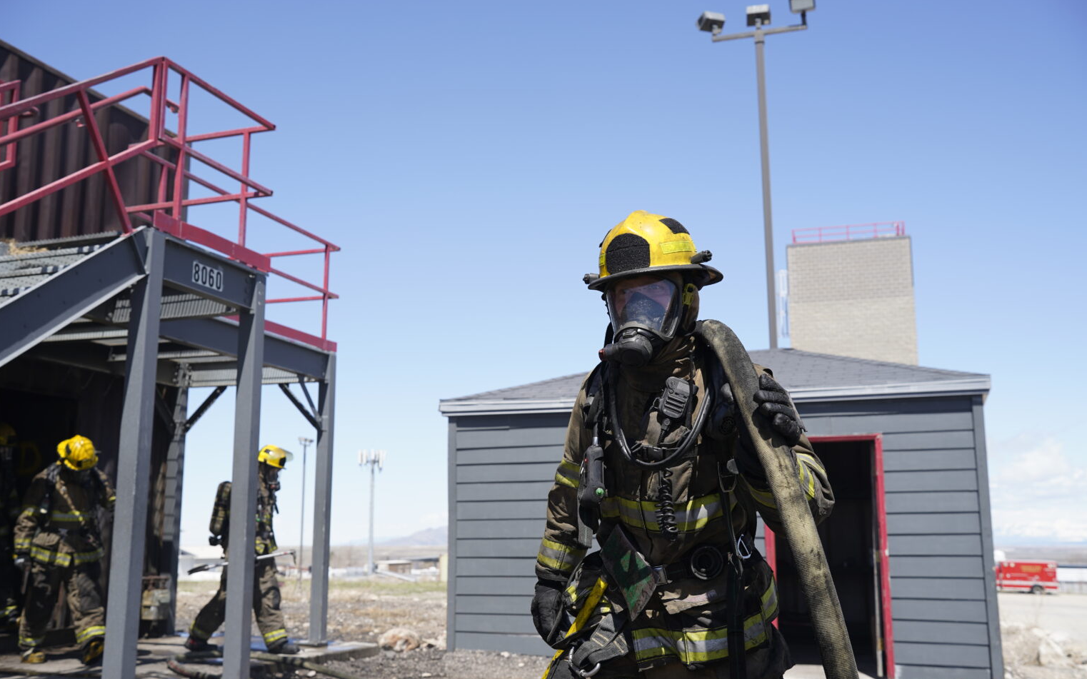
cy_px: 346
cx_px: 545
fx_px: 1066
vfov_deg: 35.3
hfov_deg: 54.0
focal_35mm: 36
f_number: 4.5
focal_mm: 35
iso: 100
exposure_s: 1/500
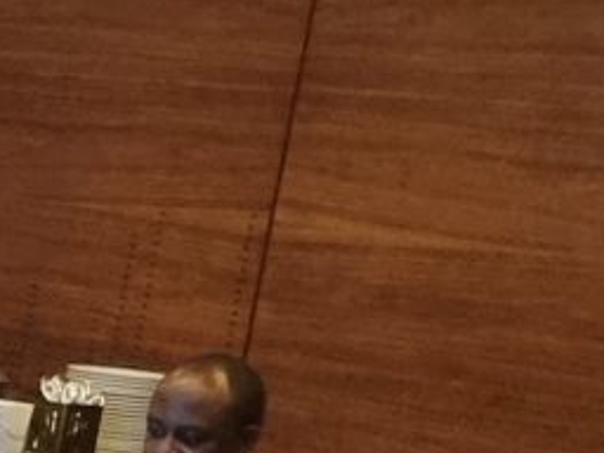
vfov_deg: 7.6
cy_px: 677
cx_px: -1081
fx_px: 3350
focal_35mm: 192
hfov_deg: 8.8
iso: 500
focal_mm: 6.7
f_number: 1.8
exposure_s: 1/32
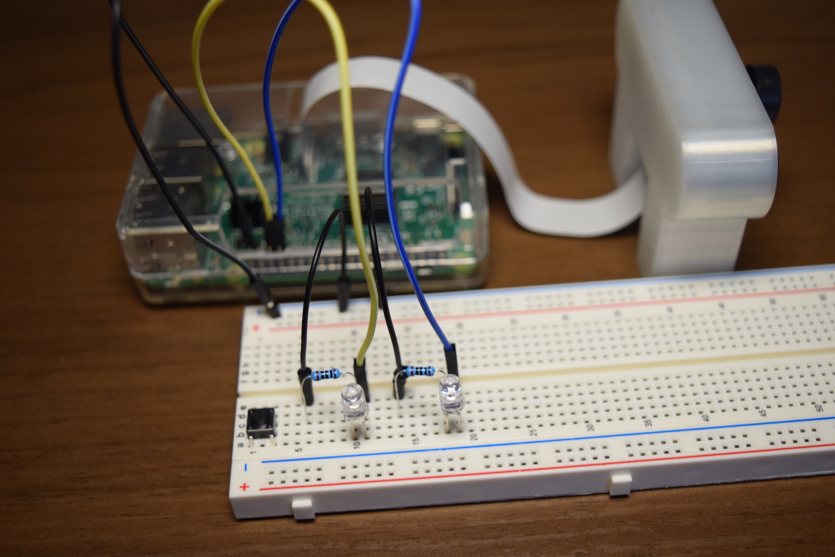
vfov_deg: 31.9
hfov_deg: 46.4
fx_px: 974
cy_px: 278
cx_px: 418
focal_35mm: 42
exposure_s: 1/50
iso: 320
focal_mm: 28
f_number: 4.2
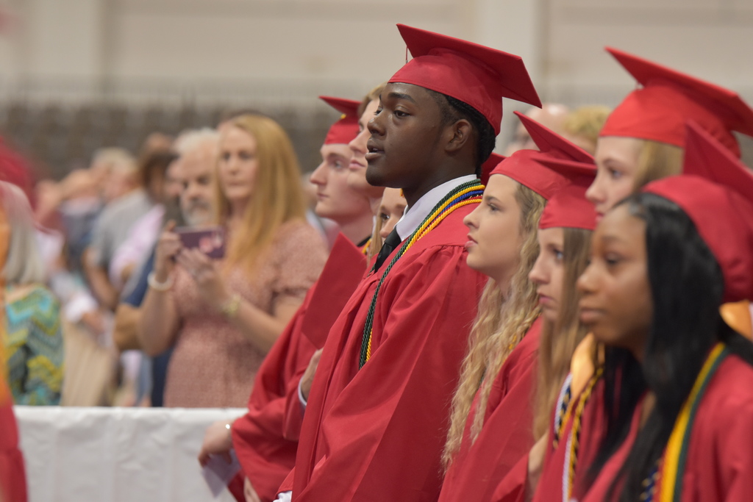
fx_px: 5962
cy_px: 251
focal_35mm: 285
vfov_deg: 4.8
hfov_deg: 7.2
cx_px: 376
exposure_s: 1/80
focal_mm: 190
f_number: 4
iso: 1600
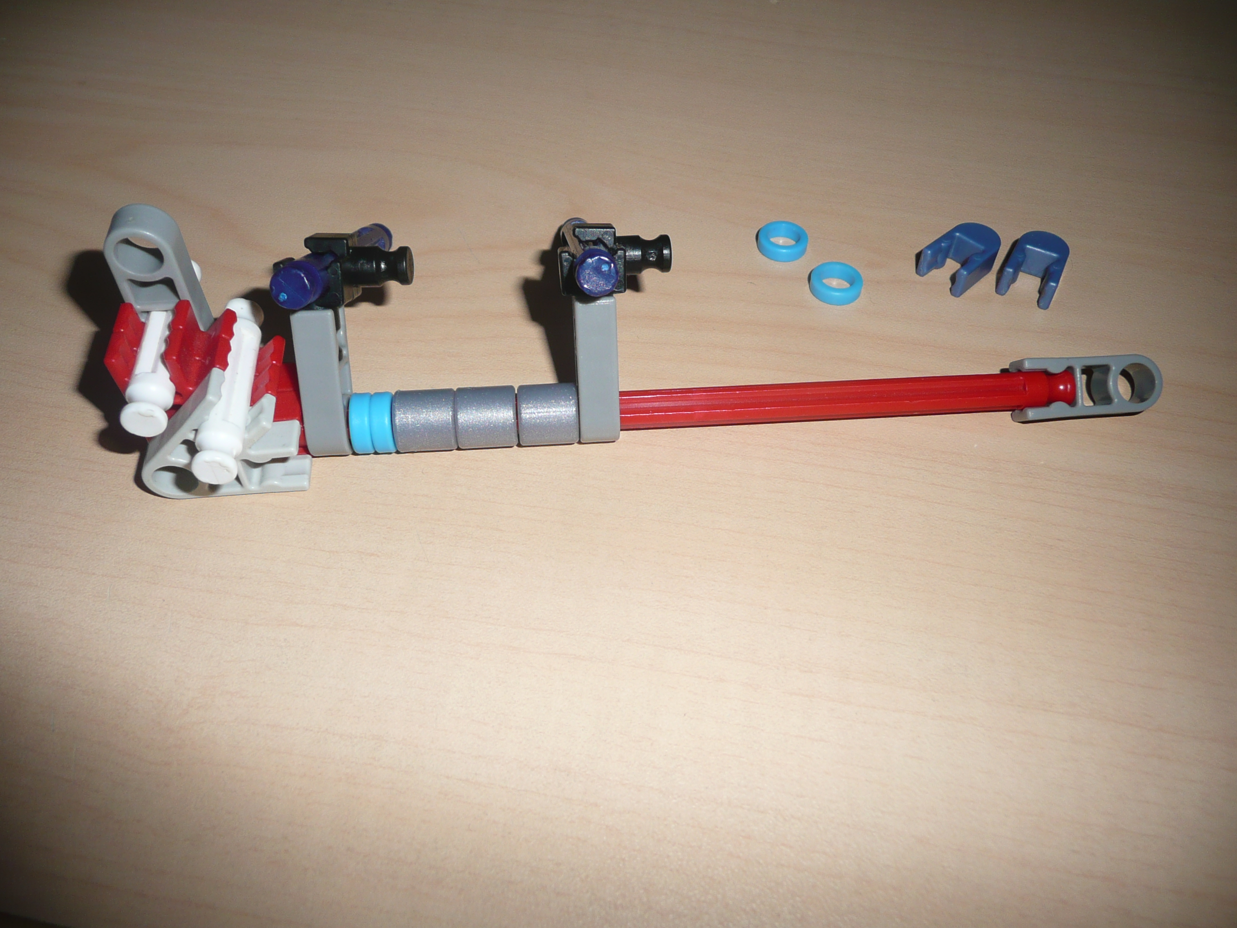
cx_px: 618
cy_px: 464
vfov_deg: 49.7
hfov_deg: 63.4
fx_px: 1001
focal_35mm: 28
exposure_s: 1/30
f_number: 3.3
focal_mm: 4.6
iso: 100
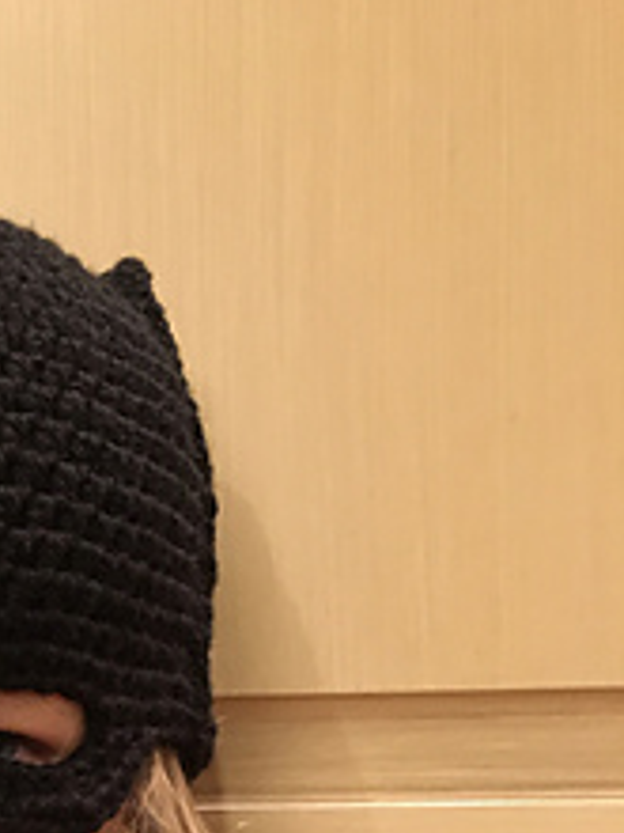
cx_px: -78
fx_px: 1586
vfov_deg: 27.1
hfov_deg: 21.1
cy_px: 905
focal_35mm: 66
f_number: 2.2
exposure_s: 1/15
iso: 400
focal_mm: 4.15
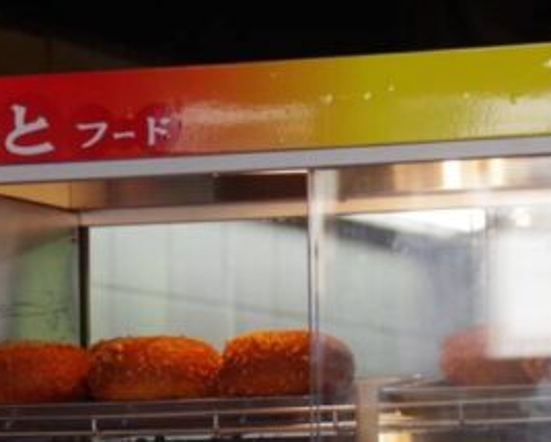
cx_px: 261
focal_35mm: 298
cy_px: 354
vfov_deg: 5.2
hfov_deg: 6.5
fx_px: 4865
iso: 400
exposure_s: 1/160
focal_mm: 95
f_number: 5.6
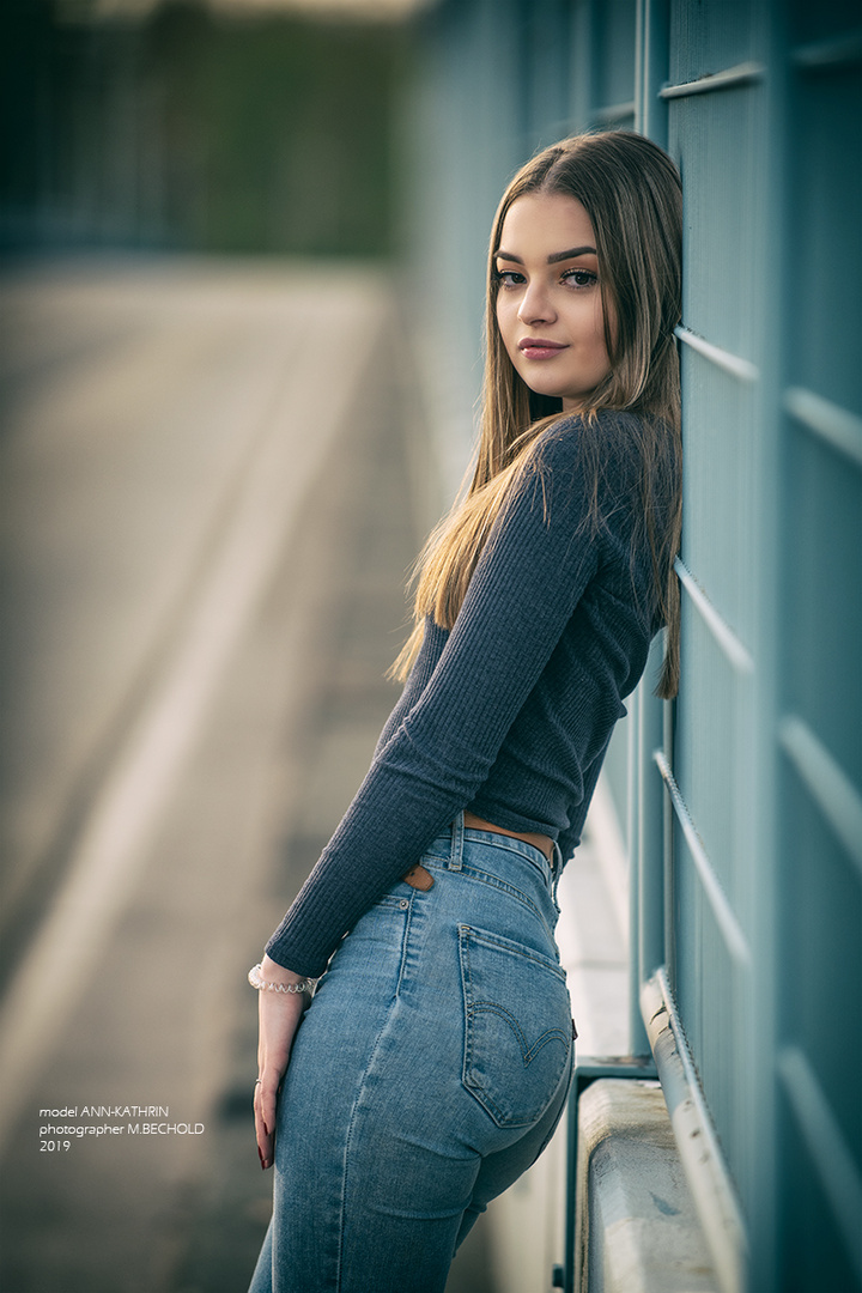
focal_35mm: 200
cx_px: 431
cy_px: 646
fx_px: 7183
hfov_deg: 6.9
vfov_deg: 10.3
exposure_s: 1/800
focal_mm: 200
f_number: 3.5
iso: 160
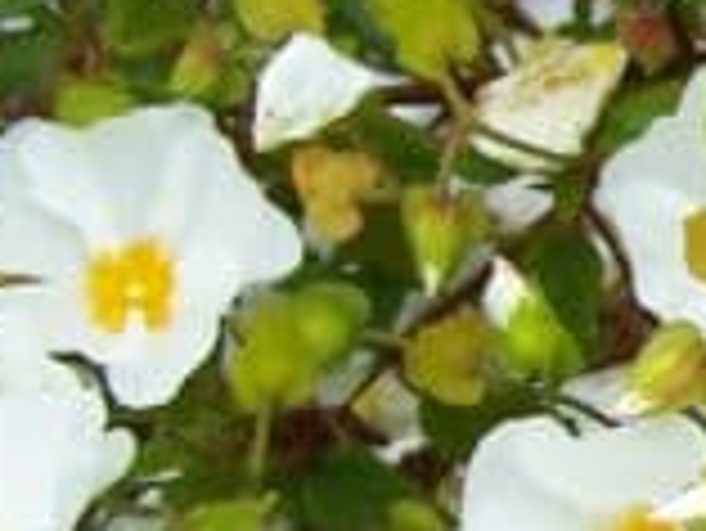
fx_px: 3654
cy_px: 504
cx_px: 1345
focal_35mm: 179
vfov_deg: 8.3
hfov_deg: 10.3
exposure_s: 1/200
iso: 80
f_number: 2.8
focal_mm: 6.3
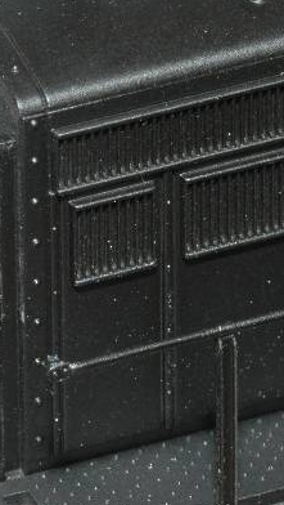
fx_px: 5752
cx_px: -168
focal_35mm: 430
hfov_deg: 2.8
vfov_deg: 5.0
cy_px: 311
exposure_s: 1/60
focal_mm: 105
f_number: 25
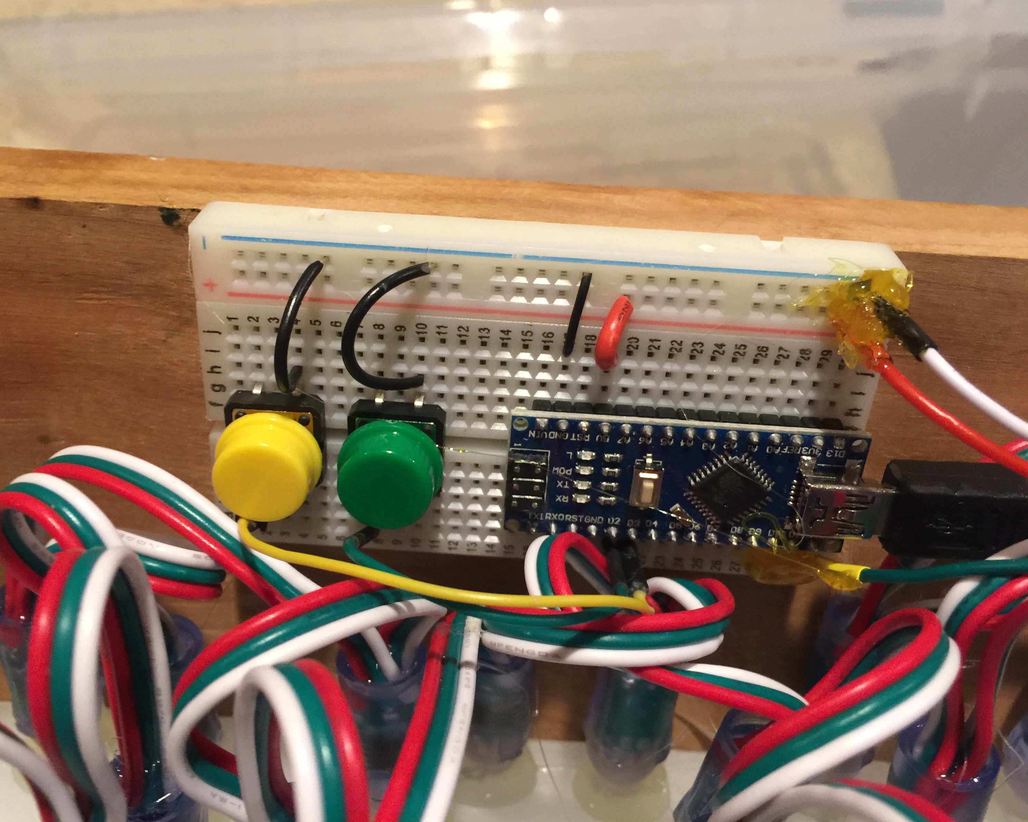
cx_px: 472
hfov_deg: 57.1
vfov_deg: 47.1
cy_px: 404
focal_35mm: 31
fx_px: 943
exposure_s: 1/10
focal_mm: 4.15
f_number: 2.2
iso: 100
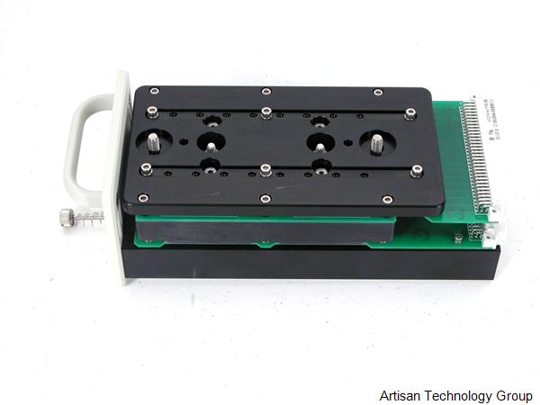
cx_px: 270
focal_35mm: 74
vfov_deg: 19.9
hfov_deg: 26.3
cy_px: 202
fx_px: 1154
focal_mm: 18.8
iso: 100
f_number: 6.7
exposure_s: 1/1000
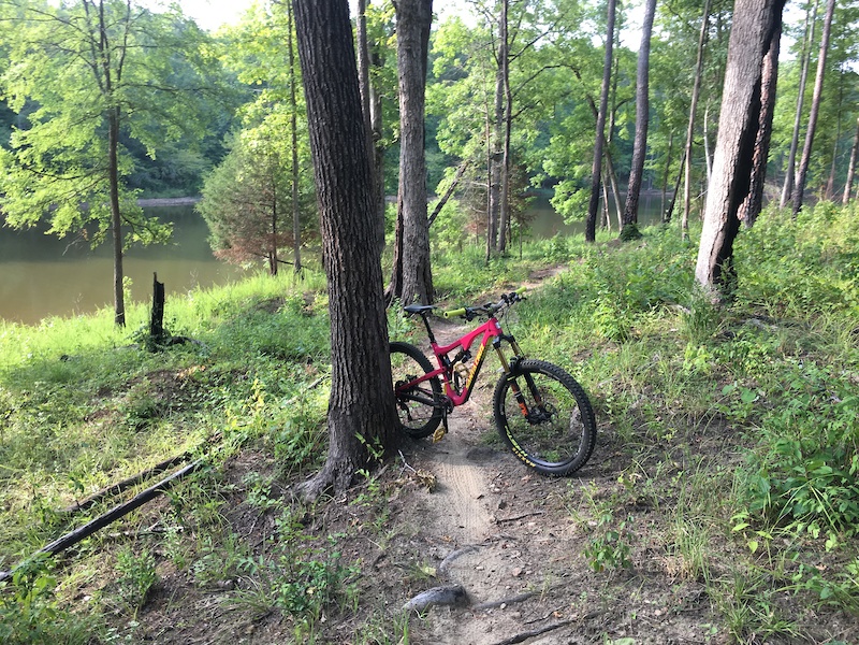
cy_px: 322
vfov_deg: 48.2
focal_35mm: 29
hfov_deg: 61.7
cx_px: 430
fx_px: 720
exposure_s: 1/120
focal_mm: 4.15
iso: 32
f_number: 2.2
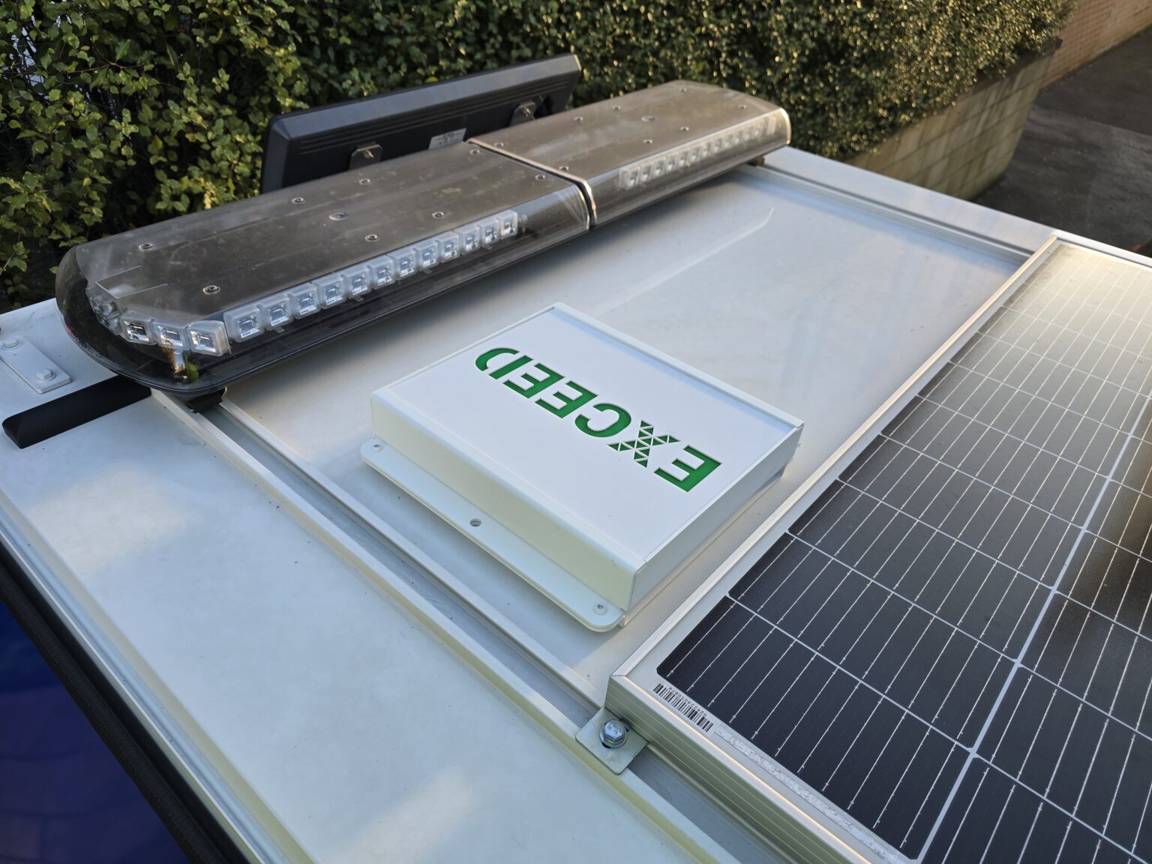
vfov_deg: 58.9
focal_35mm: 23
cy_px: 432
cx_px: 576
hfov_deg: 73.9
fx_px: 765
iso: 20
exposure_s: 1/180
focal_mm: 6.3
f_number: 1.7
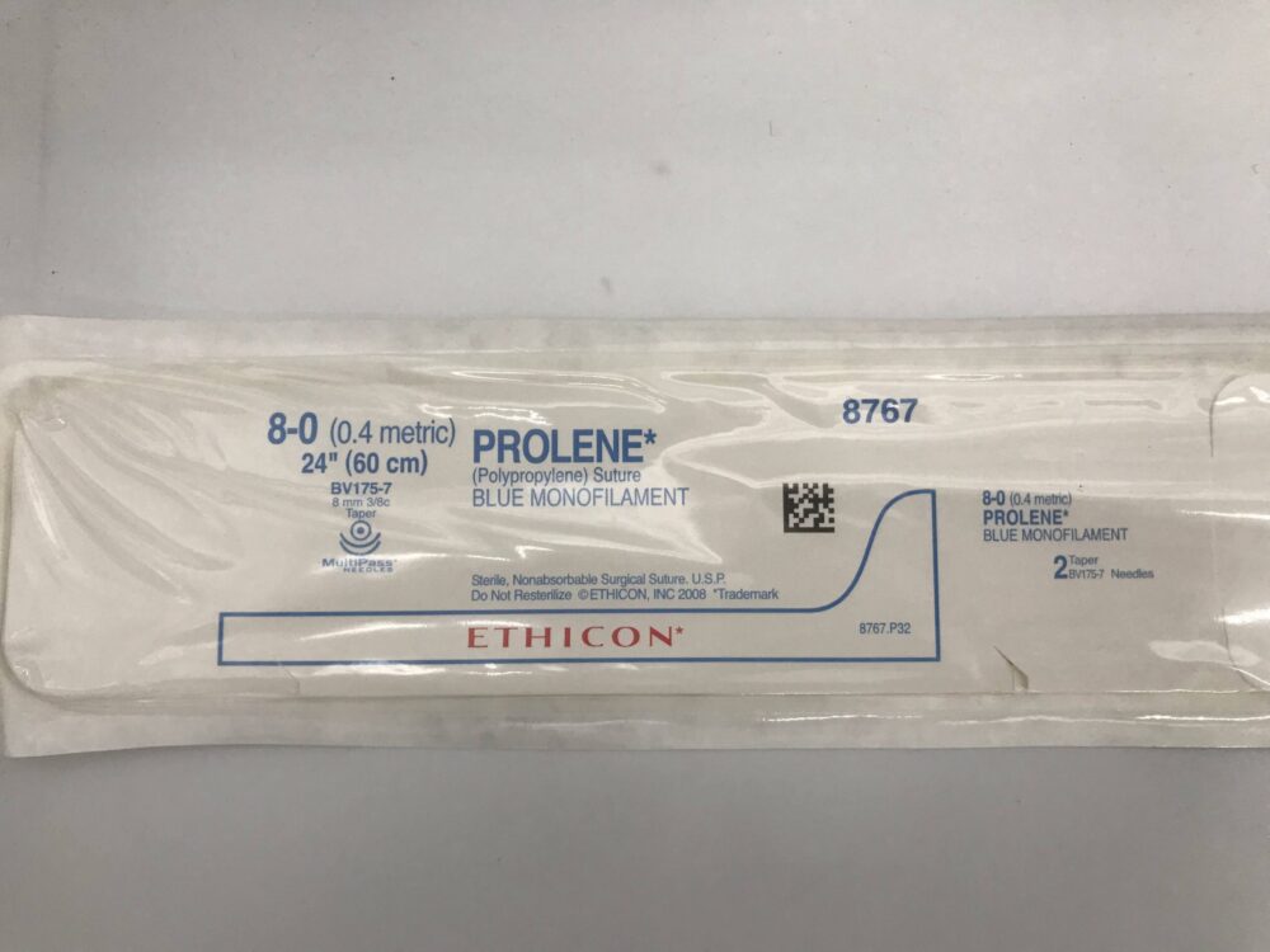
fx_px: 1027
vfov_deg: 49.7
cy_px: 476
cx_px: 635
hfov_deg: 63.4
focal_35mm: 28
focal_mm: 3.99
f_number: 1.8
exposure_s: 1/40
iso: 20
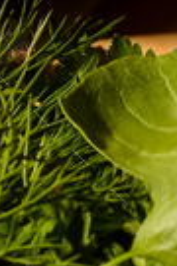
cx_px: -28
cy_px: -252
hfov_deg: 3.5
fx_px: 2898
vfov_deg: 5.2
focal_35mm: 393
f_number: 16
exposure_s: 1/200
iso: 80
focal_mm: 60
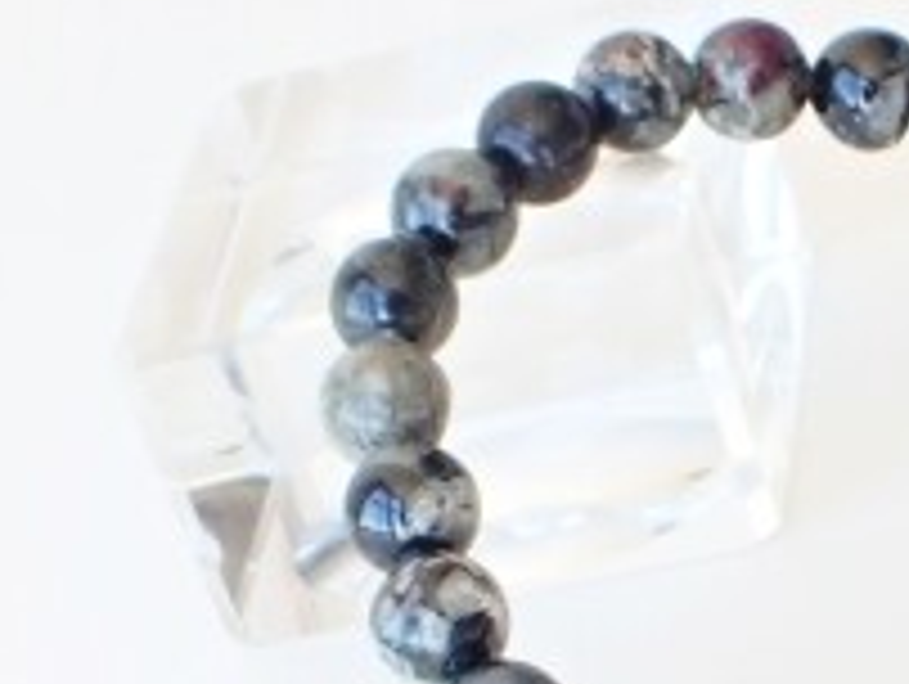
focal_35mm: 95
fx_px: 2498
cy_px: 612
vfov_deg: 15.4
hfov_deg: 20.0
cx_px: 891
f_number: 3.2
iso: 250
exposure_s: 1/125
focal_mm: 5.4
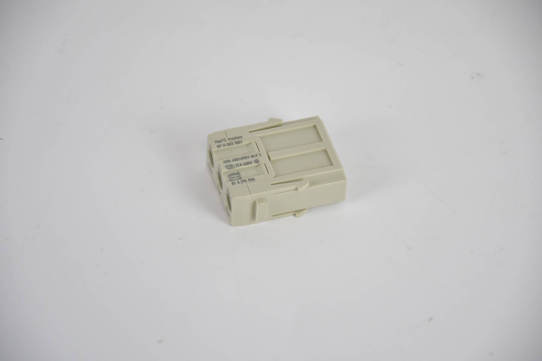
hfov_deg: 9.8
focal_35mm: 210
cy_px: 180
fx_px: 3161
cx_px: 271
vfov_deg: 6.5
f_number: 5.6
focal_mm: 140
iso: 1250
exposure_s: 1/250
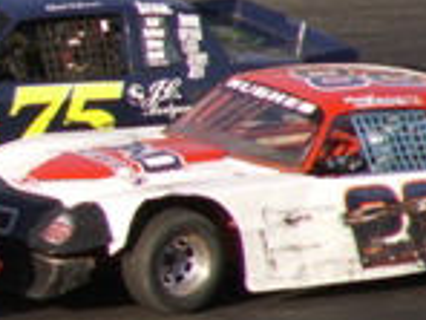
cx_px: -458
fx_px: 19530
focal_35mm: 1587
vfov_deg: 0.9
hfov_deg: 1.2
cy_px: 156
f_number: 4.5
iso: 50
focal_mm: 61.01
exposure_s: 1/400
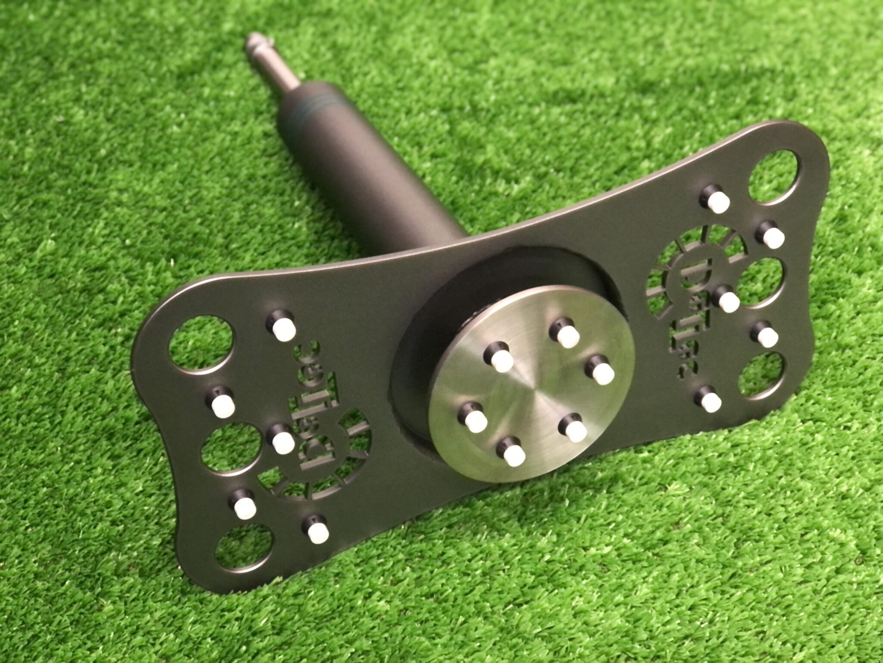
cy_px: 332
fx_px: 1454
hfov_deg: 33.8
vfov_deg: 25.7
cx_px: 442
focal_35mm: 57
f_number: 2.8
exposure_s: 1/33
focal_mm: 6.6
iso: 800
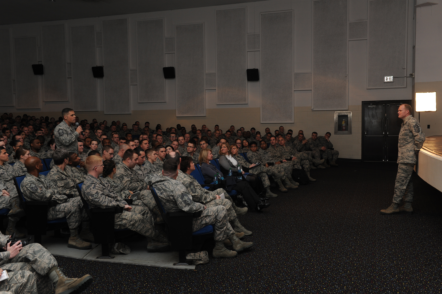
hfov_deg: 53.2
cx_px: 221
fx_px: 442
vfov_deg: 36.8
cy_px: 147
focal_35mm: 36
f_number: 6.3
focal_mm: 36
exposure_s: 1/125
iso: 640
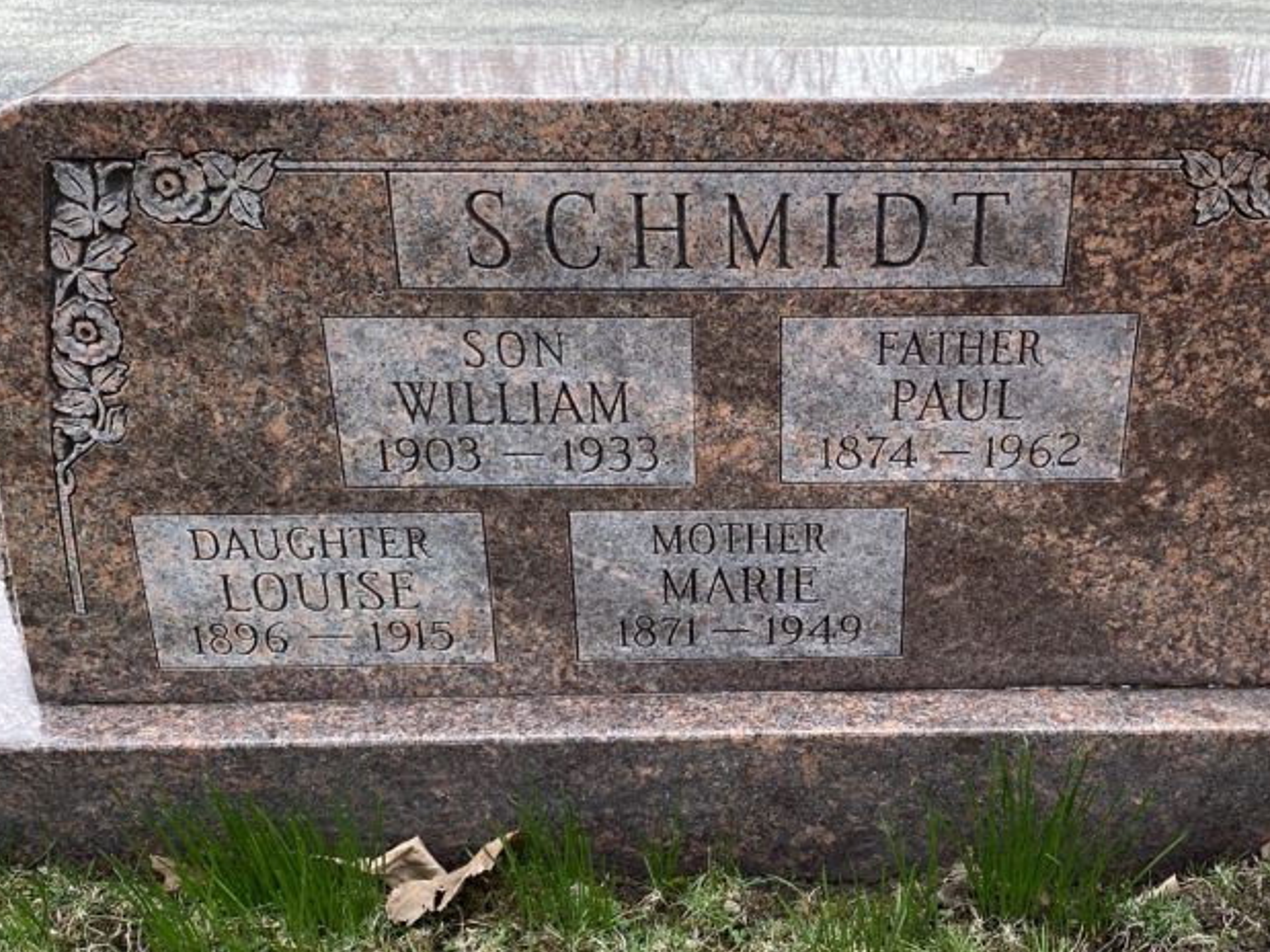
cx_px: 810
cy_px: 591
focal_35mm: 43
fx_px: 1577
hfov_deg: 43.4
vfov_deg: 33.4
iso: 32
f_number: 1.8
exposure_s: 1/228
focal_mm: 4.25
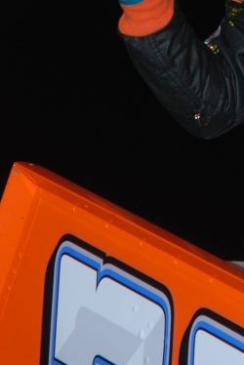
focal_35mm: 337
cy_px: -130
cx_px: 384
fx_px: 3420
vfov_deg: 6.1
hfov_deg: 4.1
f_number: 5.6
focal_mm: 70
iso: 400
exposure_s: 1/60
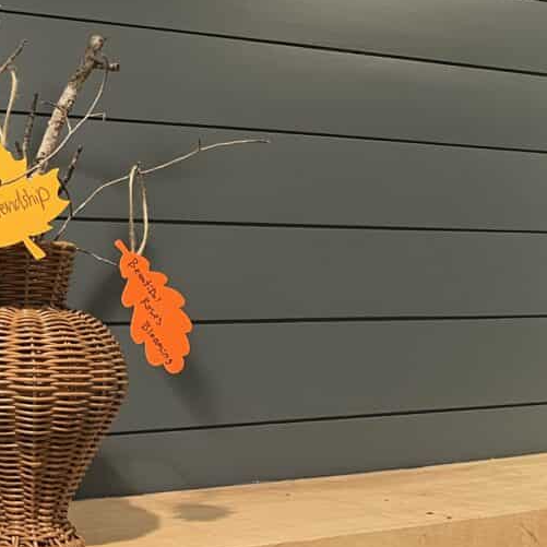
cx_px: -98
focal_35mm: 55
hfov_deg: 27.6
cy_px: 136
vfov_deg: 30.6
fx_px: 983
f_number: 1.5
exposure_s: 1/60
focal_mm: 5.7
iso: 320
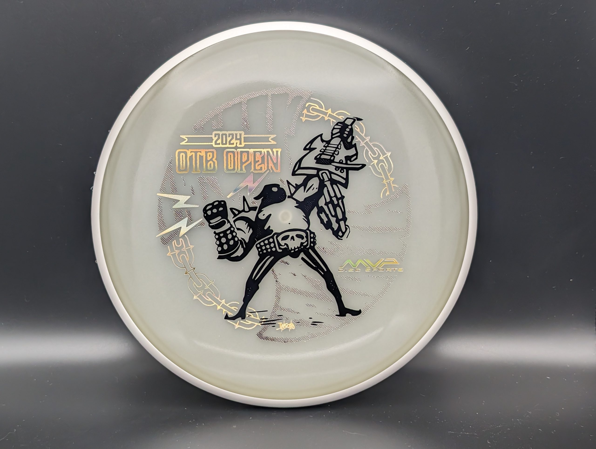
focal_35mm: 49
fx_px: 845
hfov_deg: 38.9
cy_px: 224
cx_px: 298
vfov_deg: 29.8
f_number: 1.68
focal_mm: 6.9
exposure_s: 1/206
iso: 101
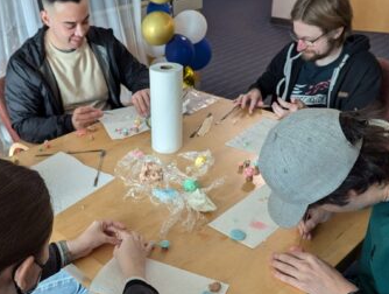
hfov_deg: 46.5
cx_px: 157
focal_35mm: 40
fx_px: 450
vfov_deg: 36.0
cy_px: 168
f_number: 1.85
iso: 544
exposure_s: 1/159
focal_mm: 6.81
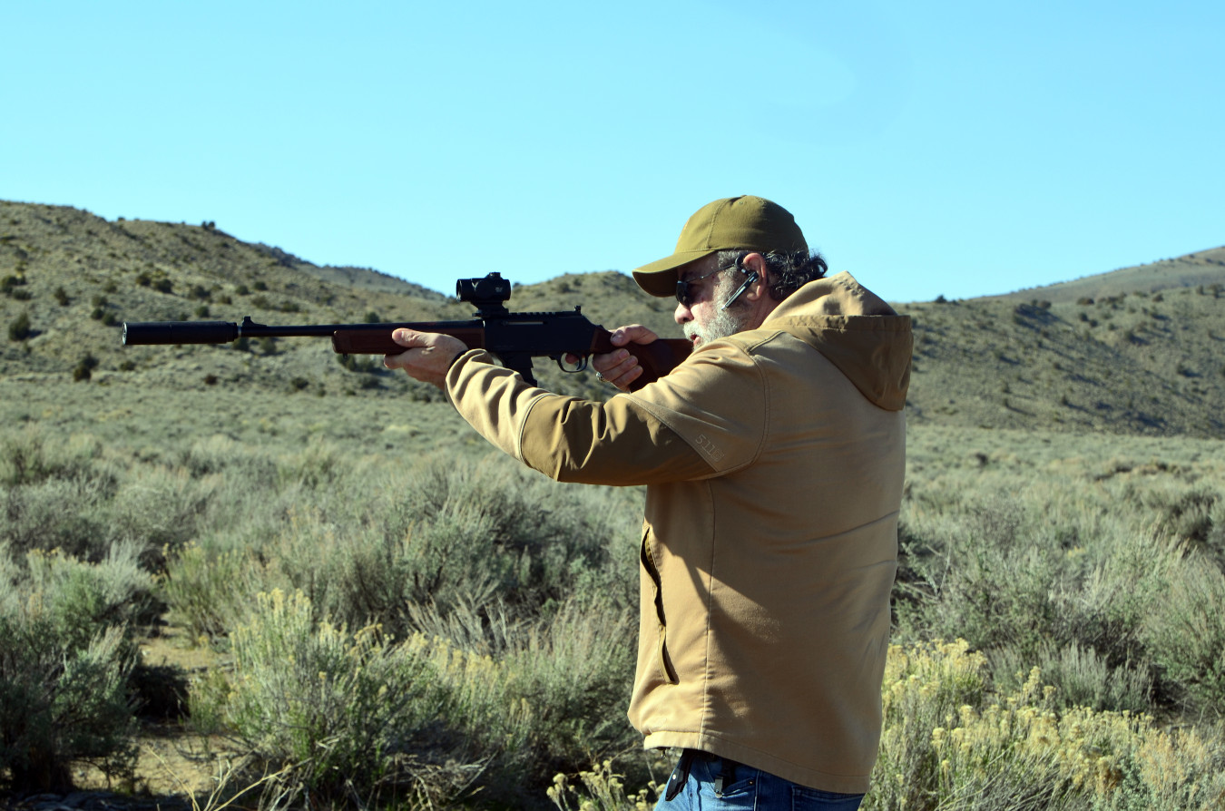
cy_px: 406
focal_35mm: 112
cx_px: 612
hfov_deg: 18.2
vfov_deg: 12.1
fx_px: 3820
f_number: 10
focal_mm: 75
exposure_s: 1/250
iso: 200
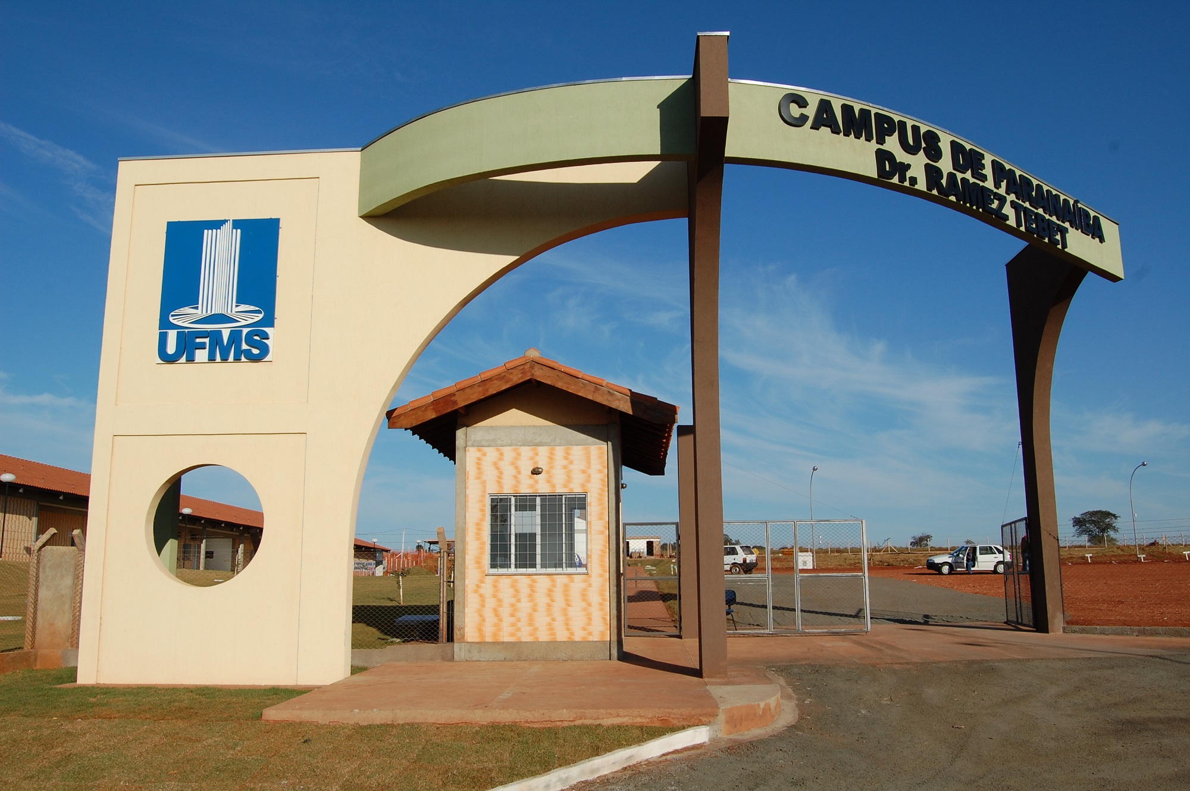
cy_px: 396
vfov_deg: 43.5
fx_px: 991
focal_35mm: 30
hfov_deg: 62.0
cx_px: 595
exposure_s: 1/400
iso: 200
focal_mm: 20
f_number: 10
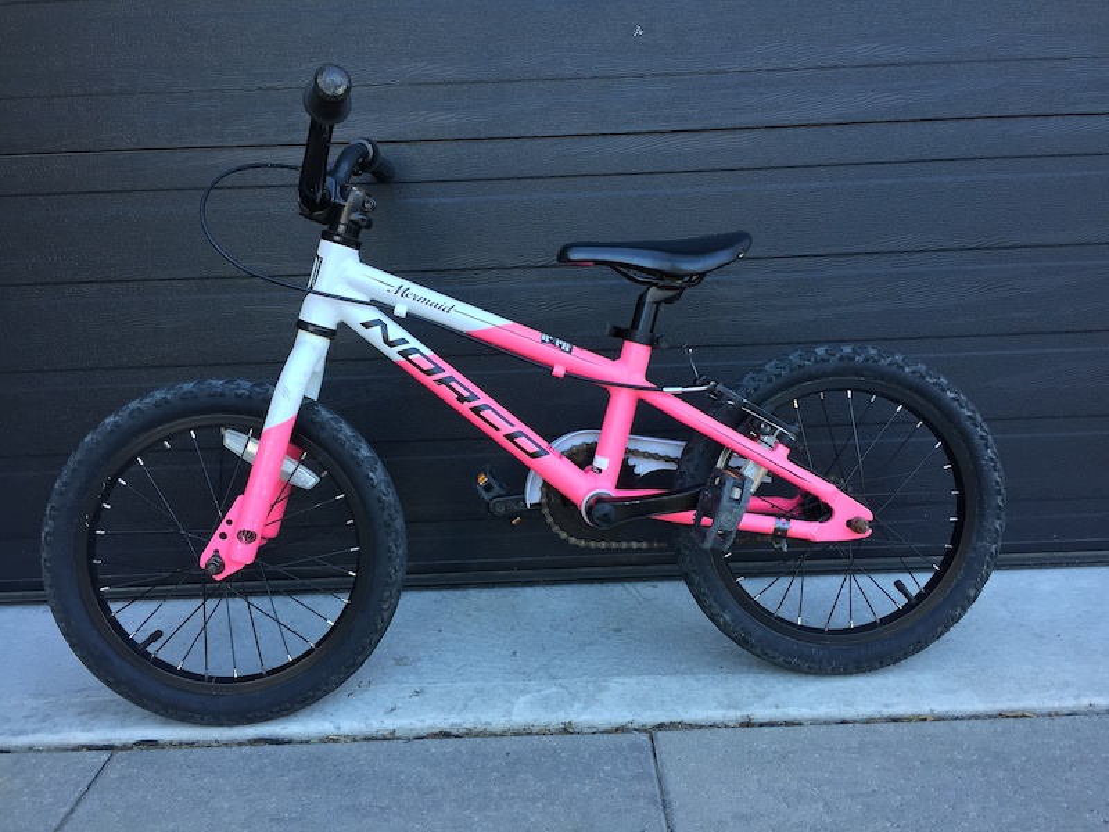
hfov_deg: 61.7
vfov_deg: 48.2
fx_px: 929
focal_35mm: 29
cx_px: 554
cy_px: 416
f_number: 2.2
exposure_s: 1/120
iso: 50
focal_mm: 4.15
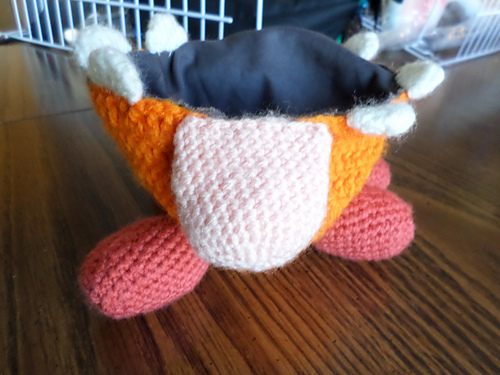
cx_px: 250
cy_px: 188
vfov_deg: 54.9
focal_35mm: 25
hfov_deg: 69.4
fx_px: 361
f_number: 2.5
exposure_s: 1/30
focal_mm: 4.5
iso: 320
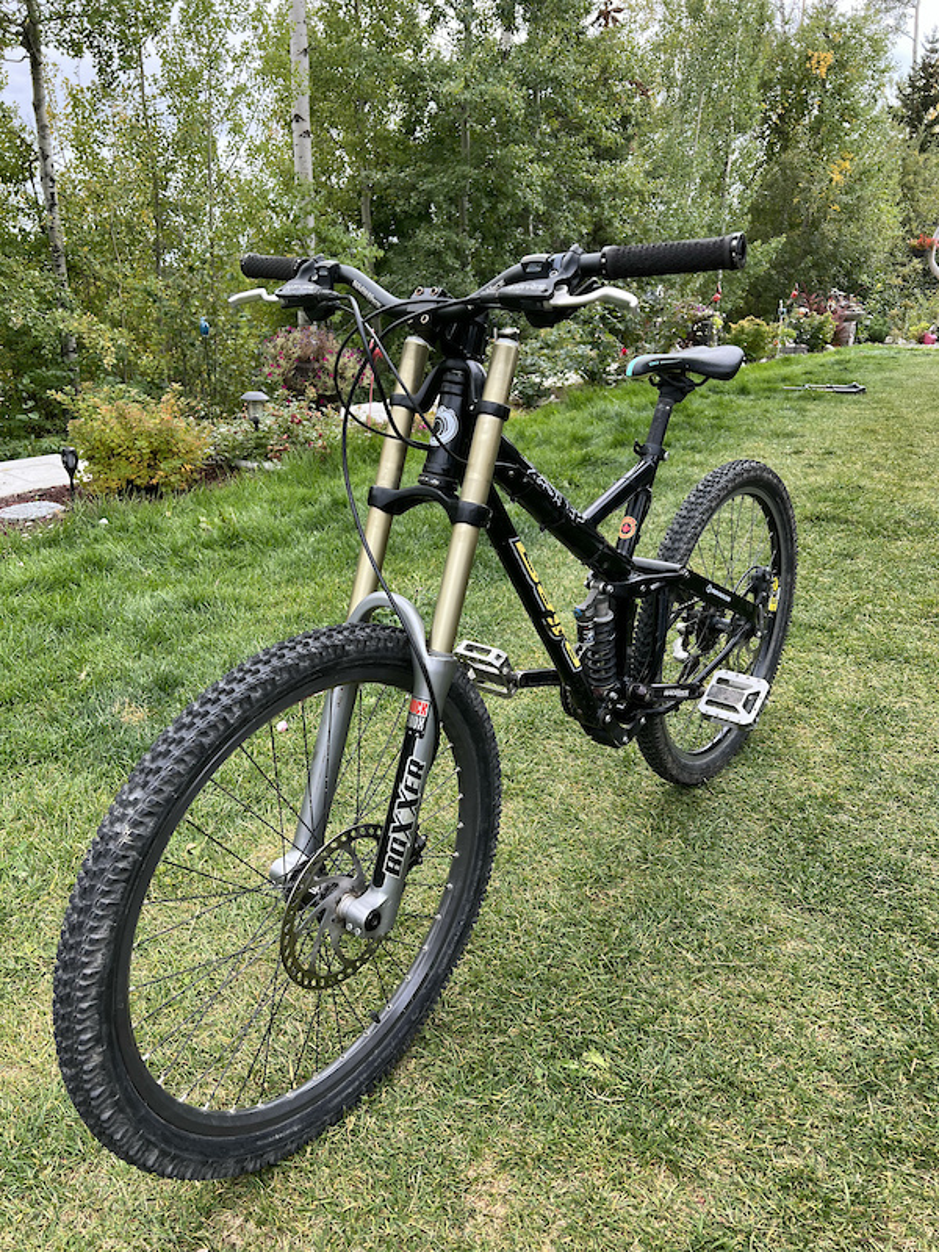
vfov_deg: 67.3
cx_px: 470
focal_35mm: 26
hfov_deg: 53.1
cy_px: 626
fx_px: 940
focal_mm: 5.7
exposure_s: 1/131
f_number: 1.5
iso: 32
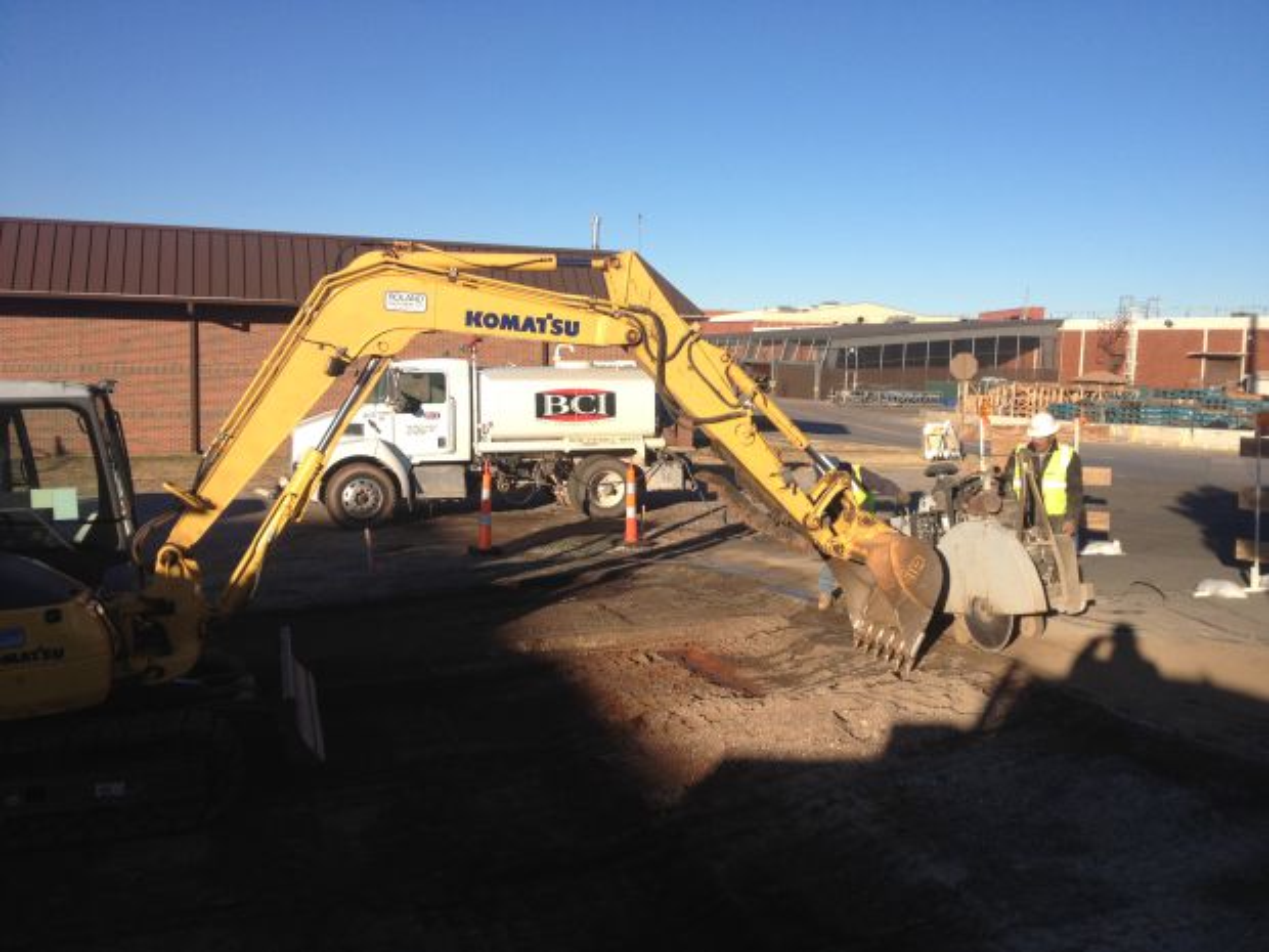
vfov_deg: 40.7
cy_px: 476
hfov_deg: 52.6
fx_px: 1283
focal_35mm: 35
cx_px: 634
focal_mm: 4.28
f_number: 2.4
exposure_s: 1/1493
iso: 50
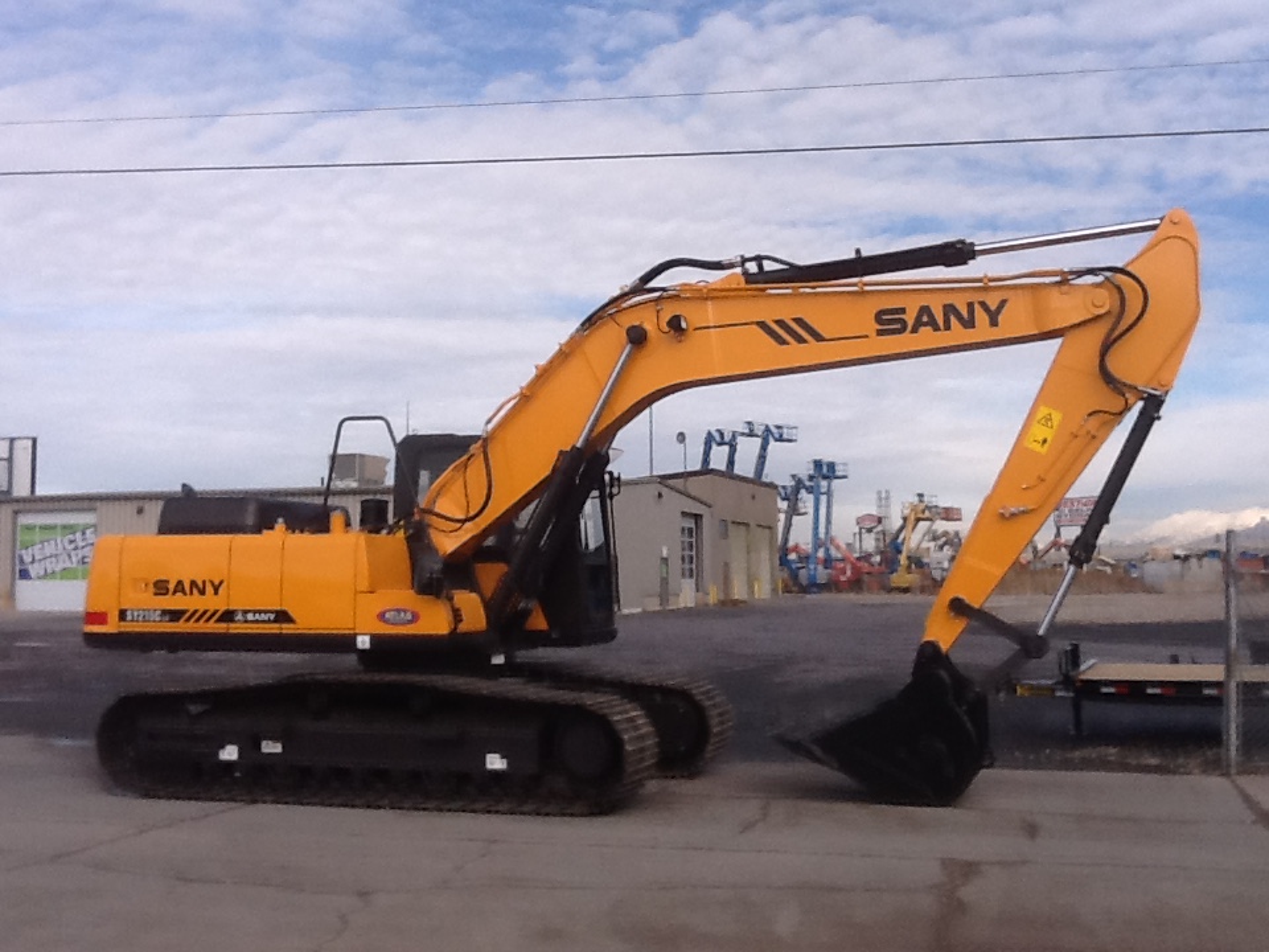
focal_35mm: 44
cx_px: 634
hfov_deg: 42.9
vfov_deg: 32.9
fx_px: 1613
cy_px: 476
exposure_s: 1/1783
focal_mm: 2.03
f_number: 2.4
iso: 40
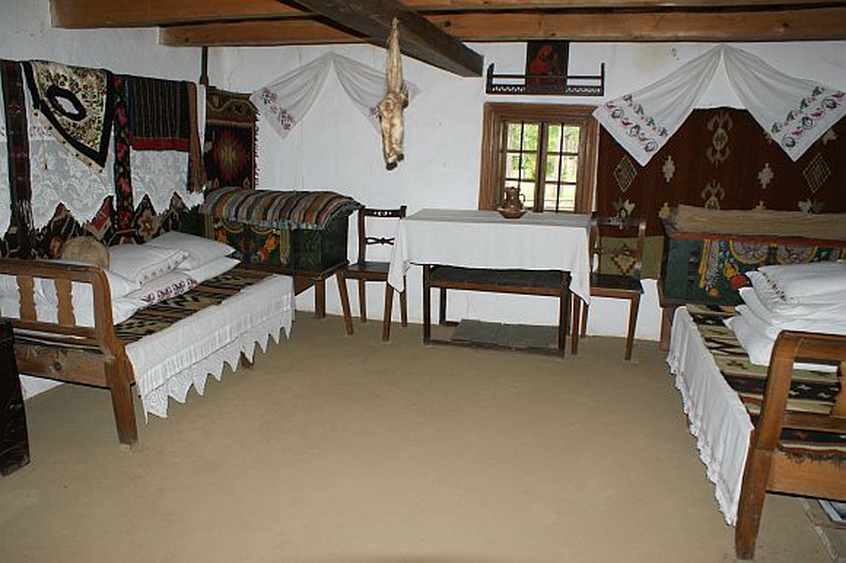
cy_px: 282
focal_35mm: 27
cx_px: 423
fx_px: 634
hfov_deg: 67.4
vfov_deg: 47.9
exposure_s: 1/60
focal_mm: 18
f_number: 5.6
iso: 400
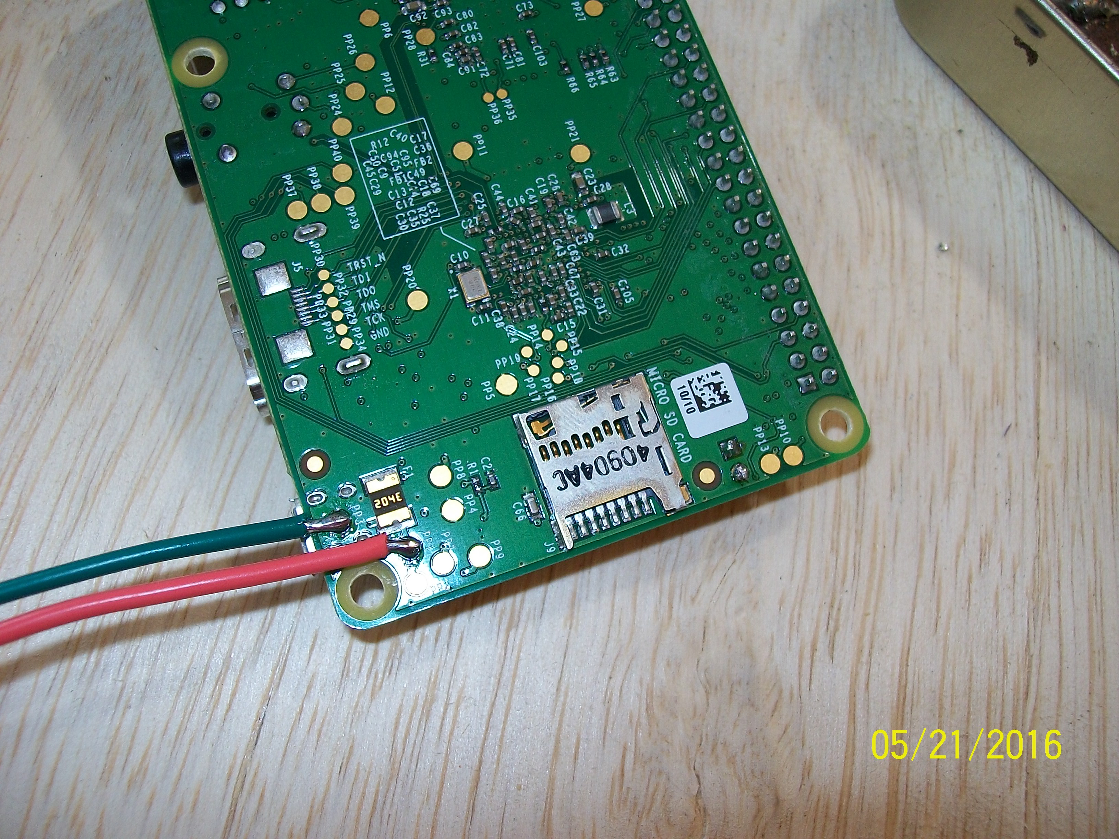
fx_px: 1164
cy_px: 420
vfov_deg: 39.7
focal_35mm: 36
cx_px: 560
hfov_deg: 51.4
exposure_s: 1/30
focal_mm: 6
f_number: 2.7
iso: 80
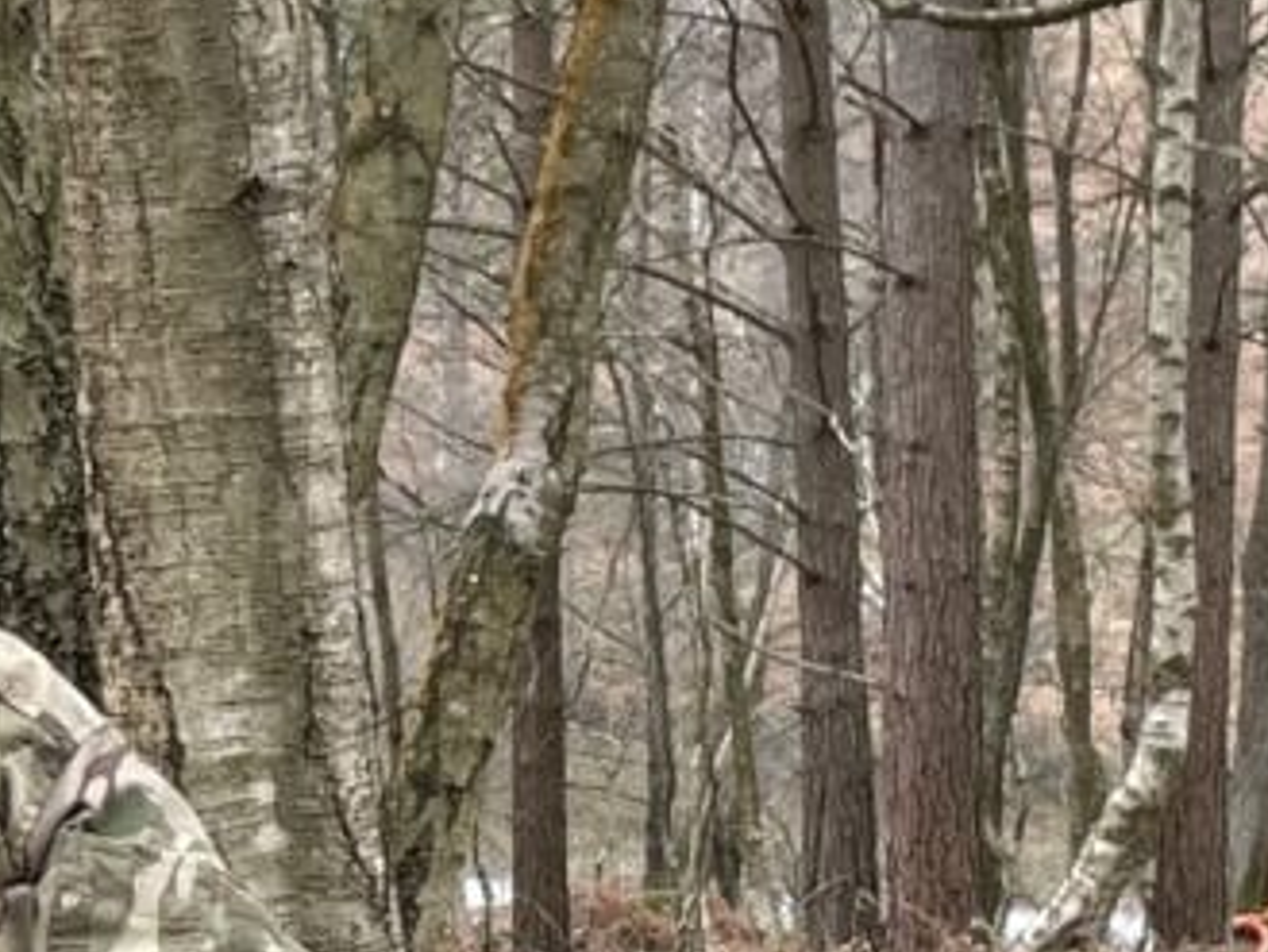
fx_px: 5936
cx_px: -200
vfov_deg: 9.1
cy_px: 898
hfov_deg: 12.0
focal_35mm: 162
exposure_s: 1/273
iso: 32
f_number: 1.6
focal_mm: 4.2
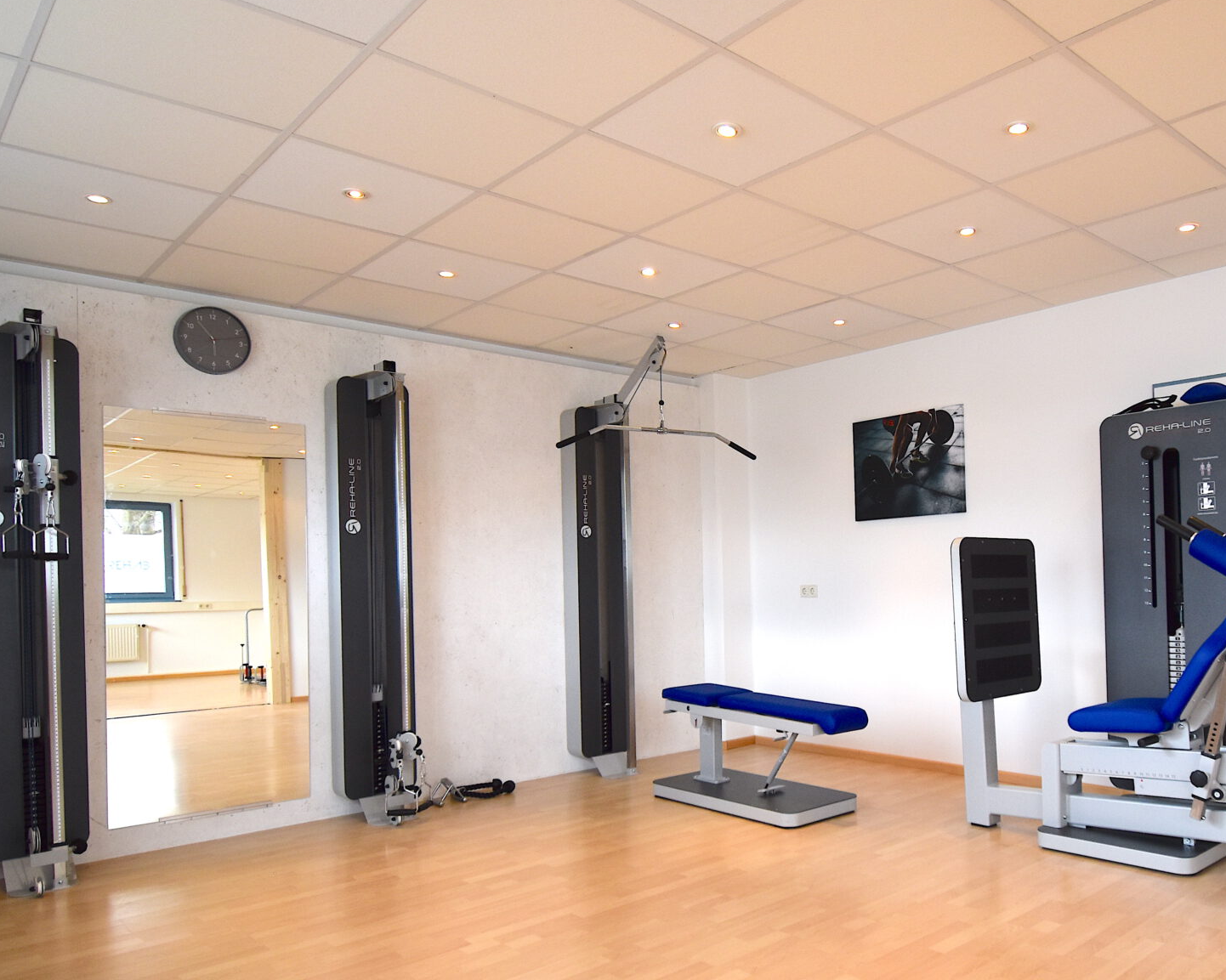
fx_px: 907
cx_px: 813
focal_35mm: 25
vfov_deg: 56.4
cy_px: 577
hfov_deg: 66.4
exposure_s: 1/80
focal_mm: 10
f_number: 4.5
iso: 400
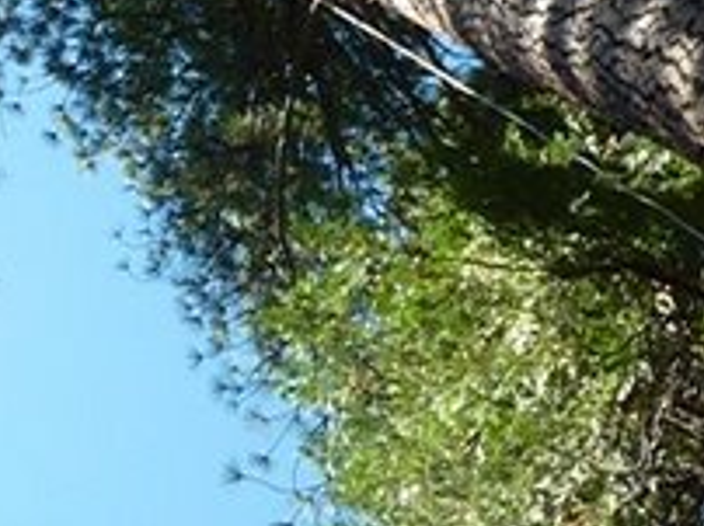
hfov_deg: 15.2
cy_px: 282
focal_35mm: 127
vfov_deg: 11.6
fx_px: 2580
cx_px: -66
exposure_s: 1/400
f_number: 5.6
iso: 500
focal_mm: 6.5
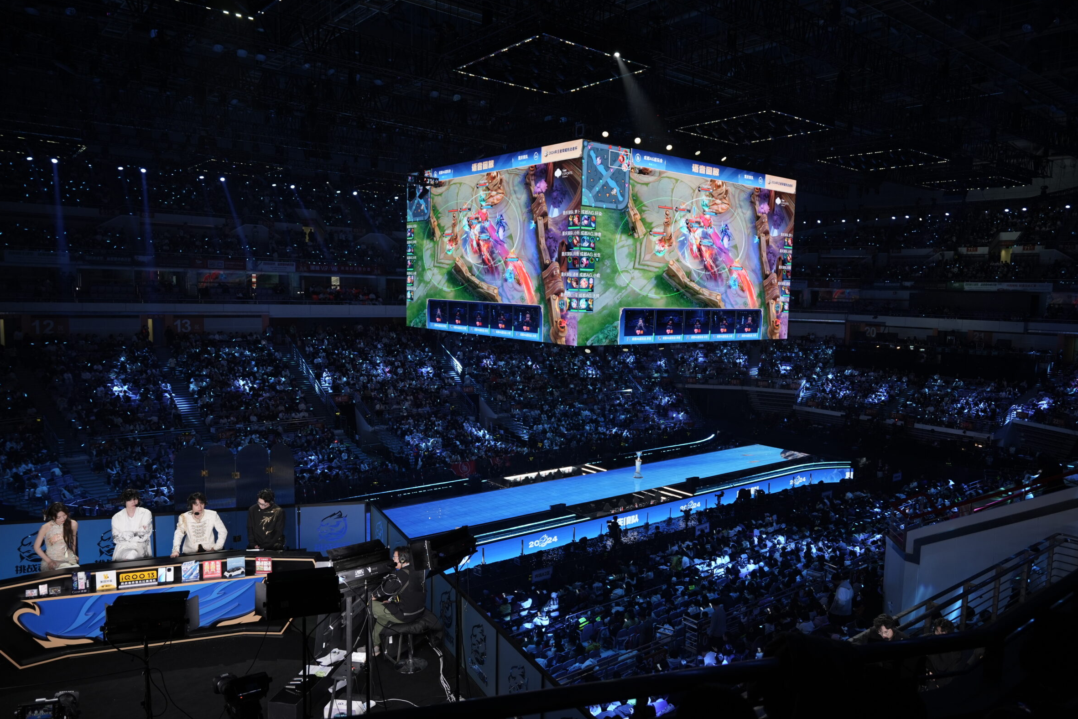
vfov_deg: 49.6
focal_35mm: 26
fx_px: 779
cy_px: 376
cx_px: 582
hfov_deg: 69.3
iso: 500
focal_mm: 24
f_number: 2.8
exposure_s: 1/80
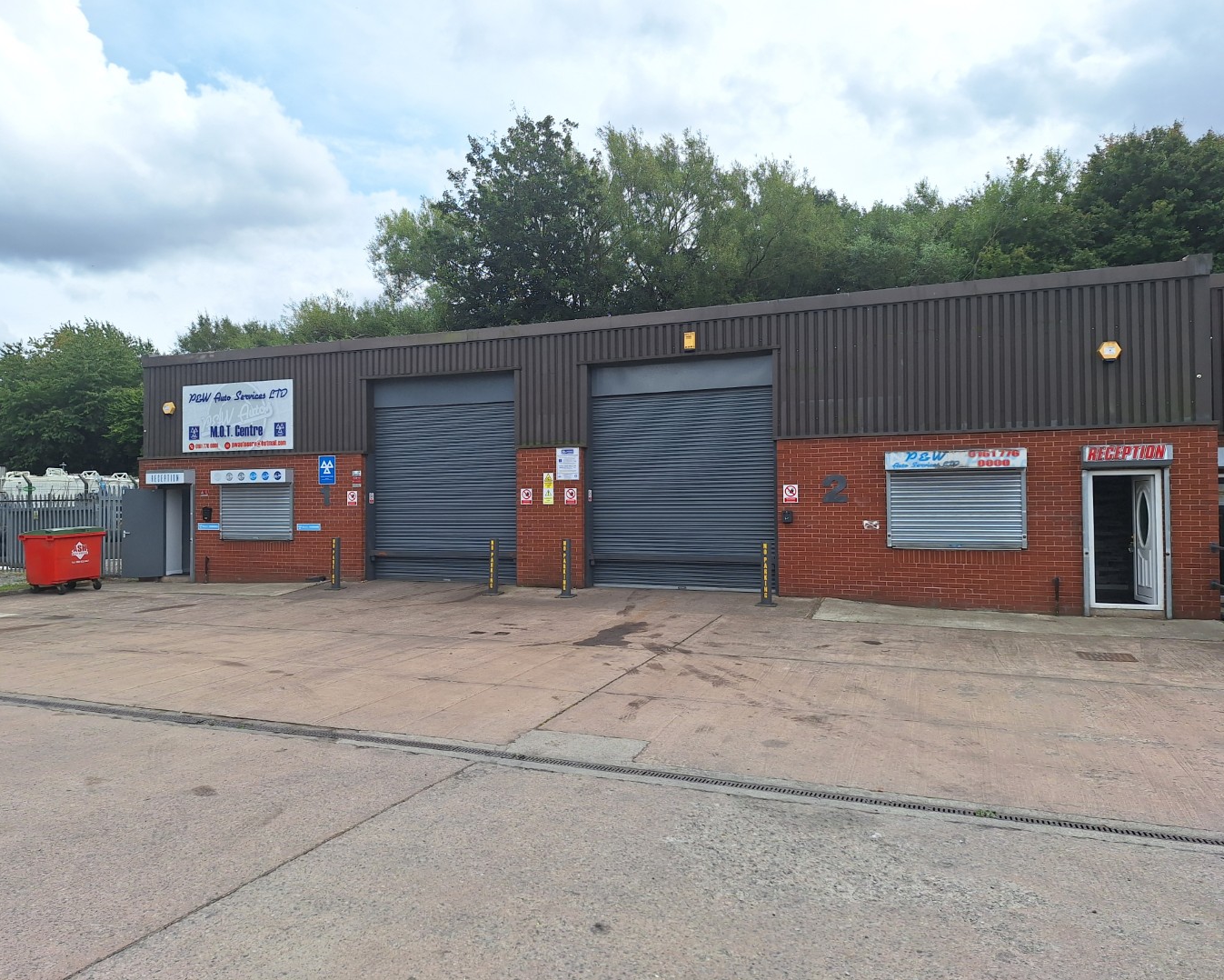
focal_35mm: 24
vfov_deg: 58.8
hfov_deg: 70.2
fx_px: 870
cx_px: 579
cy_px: 490
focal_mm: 5.54
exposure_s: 1/2825
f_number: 1.8
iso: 40
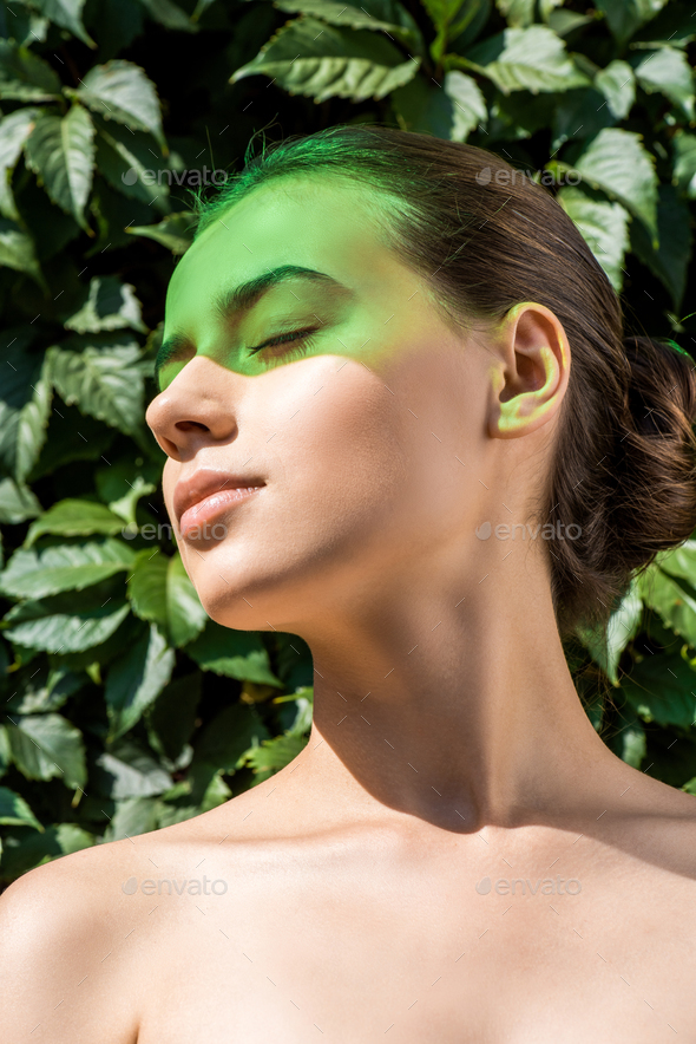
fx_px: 3042
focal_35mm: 105
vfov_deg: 19.5
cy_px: 522
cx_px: 348
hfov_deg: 13.1
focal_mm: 105
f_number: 11
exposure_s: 1/320
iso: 100
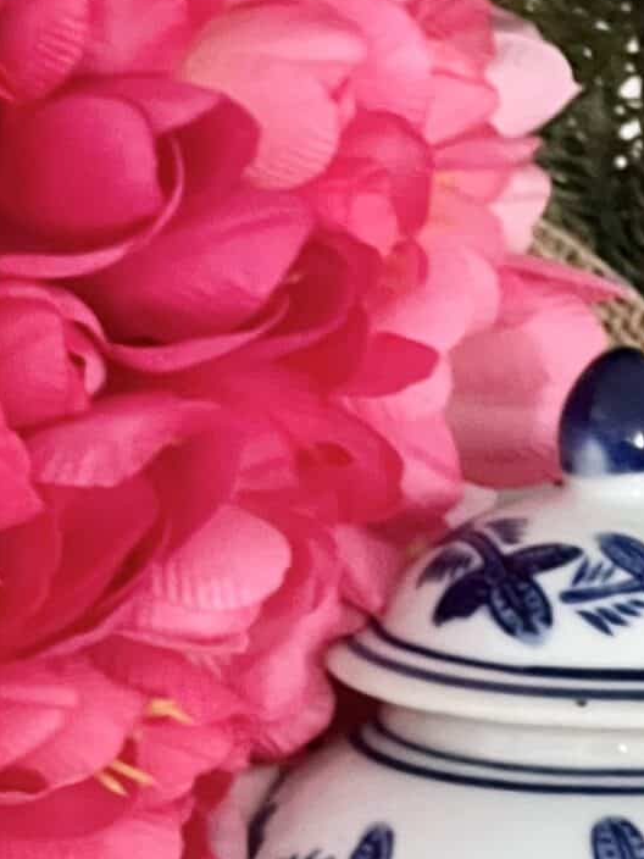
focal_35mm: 280
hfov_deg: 5.3
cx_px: -355
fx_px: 6946
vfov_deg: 7.1
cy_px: 216
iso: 800
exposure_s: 1/52
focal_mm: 9
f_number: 2.8
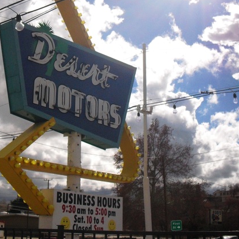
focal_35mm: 61
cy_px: 74
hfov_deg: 28.0
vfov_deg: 27.9
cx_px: 85
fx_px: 476
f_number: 7.8
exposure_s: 1/2000
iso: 400
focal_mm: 6.3
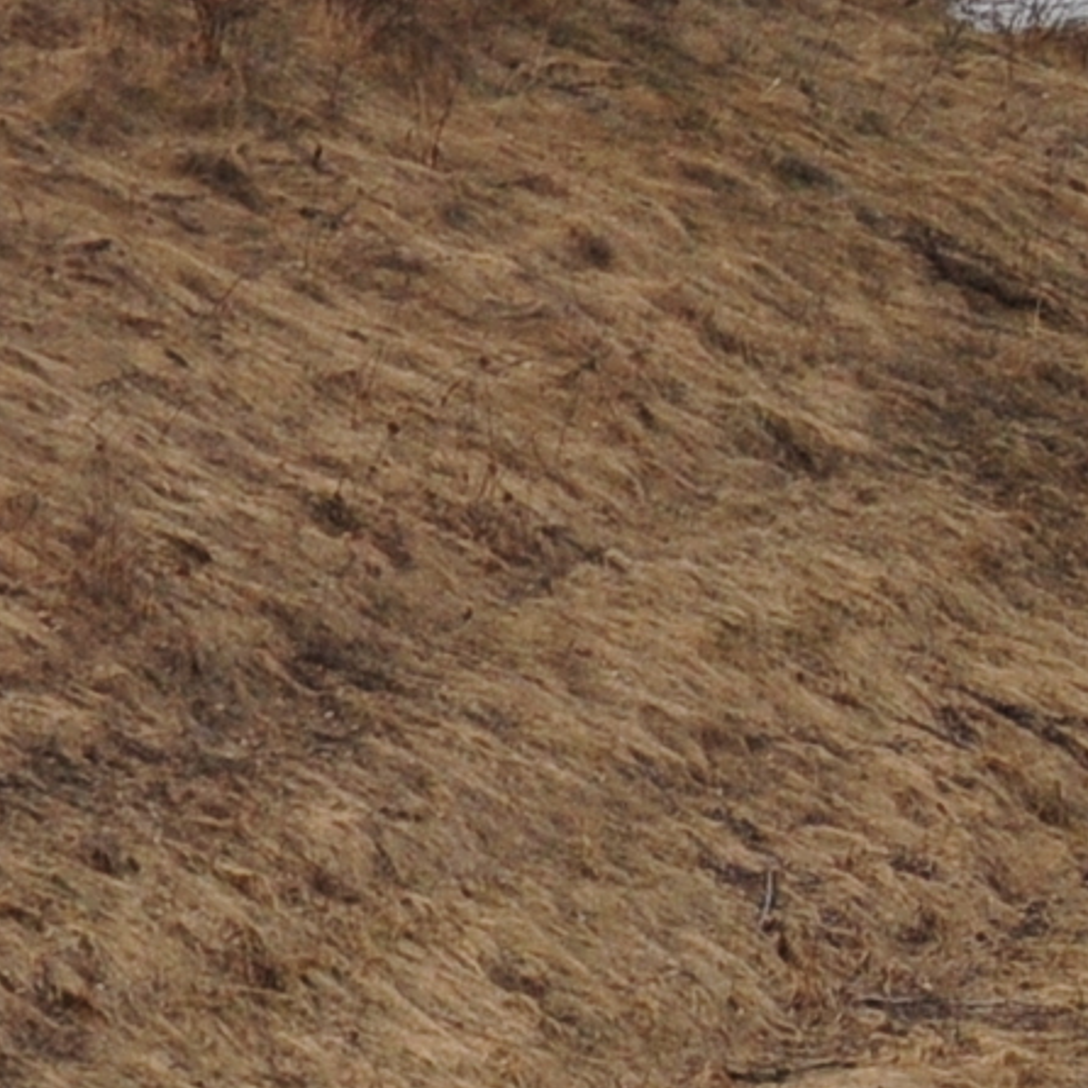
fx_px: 10775
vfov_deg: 5.8
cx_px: 3630
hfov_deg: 5.3
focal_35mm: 303
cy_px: 956
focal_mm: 50
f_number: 4.5
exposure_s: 1/5000
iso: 1000
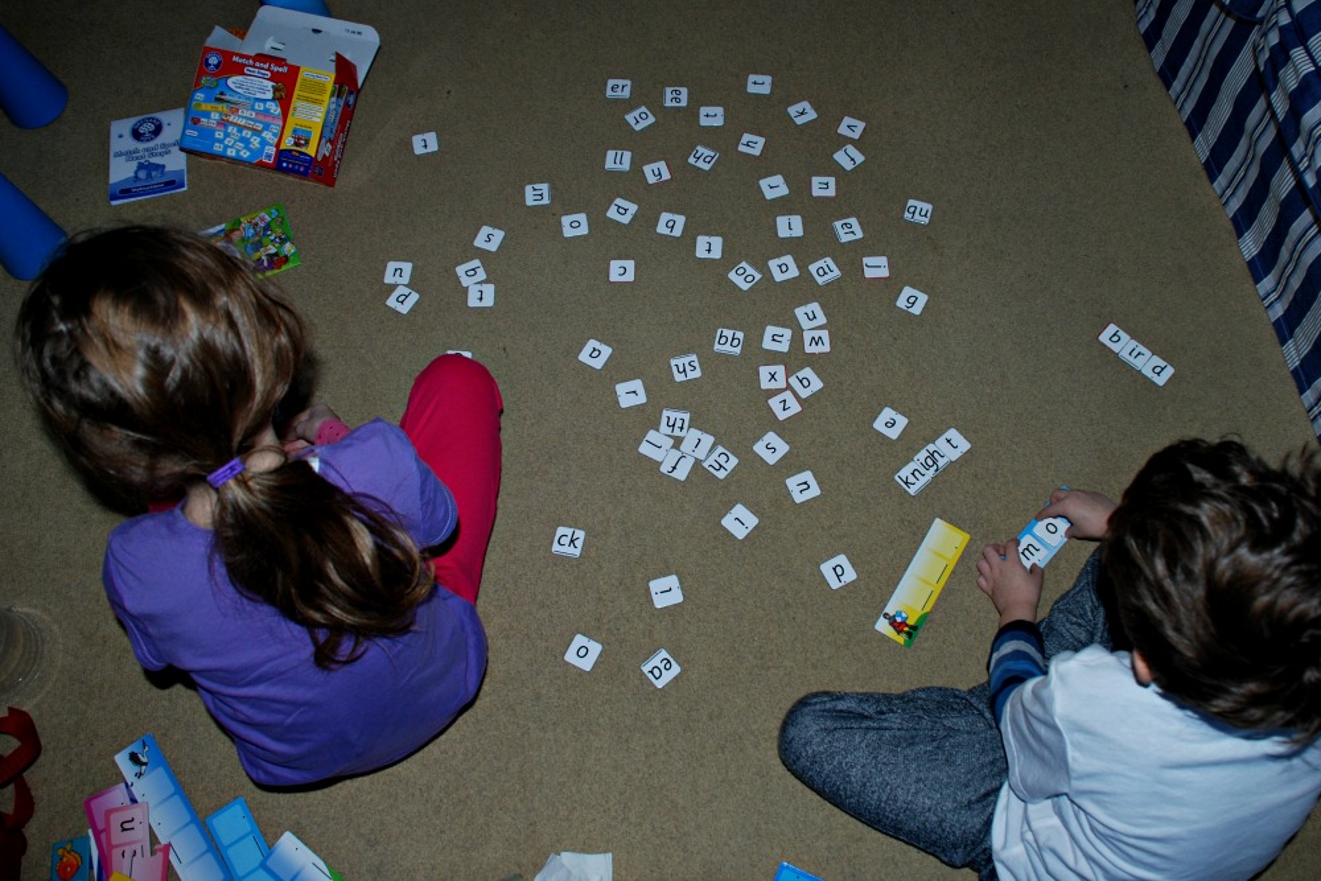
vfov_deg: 47.9
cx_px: 660
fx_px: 991
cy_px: 440
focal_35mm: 27
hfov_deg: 67.4
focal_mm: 18
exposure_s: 1/60
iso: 200
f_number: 3.5
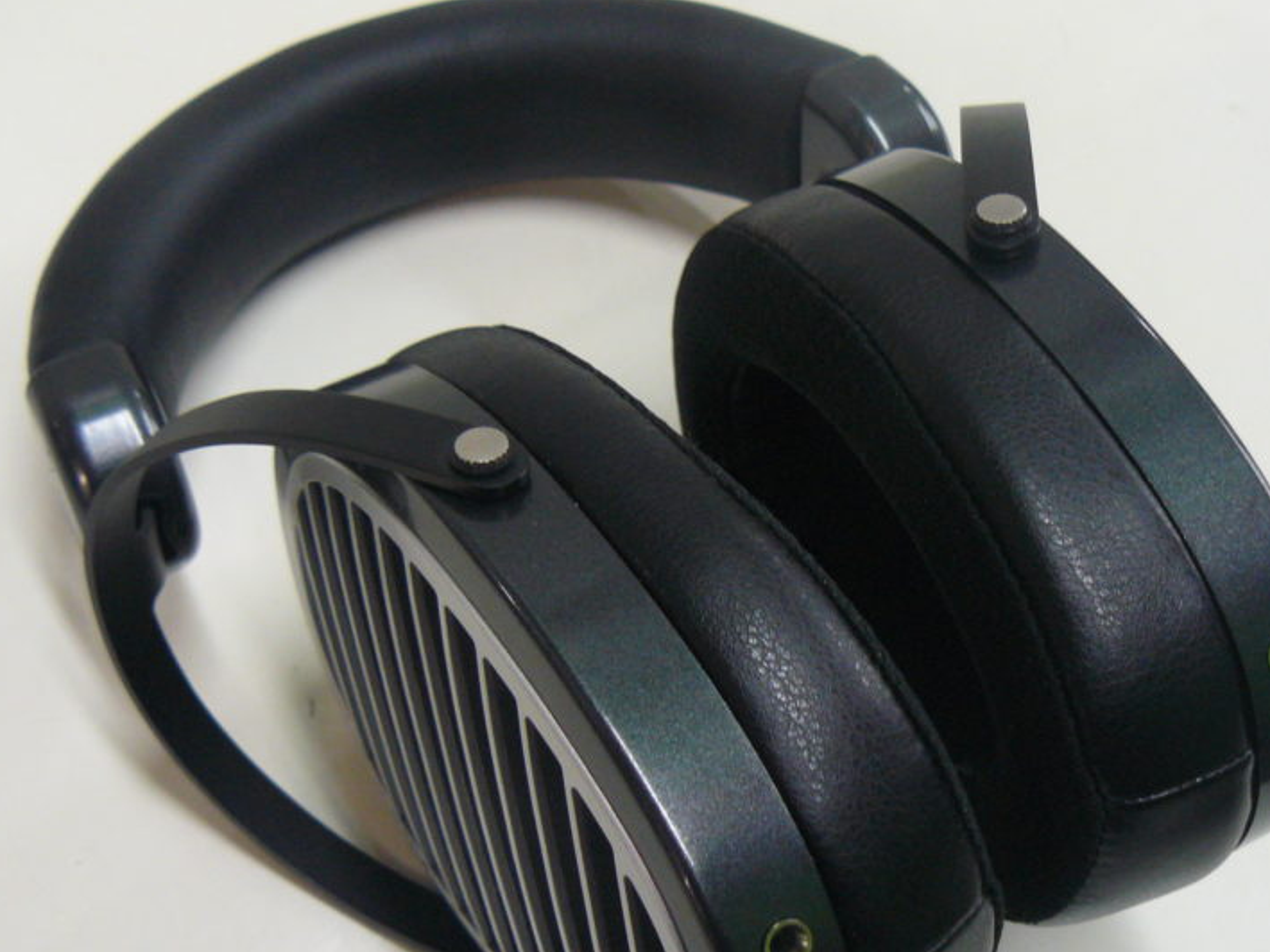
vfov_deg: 28.0
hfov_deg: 36.8
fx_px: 1908
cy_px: 553
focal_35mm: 52
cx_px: 666
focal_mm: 6
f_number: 2.8
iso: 200
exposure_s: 1/30
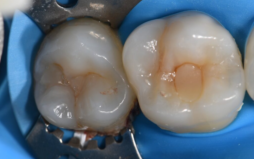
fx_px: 1115
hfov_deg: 13.0
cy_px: 76
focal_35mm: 161
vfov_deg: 8.2
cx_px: 126
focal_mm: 105
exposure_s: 1/160
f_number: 32
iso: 200
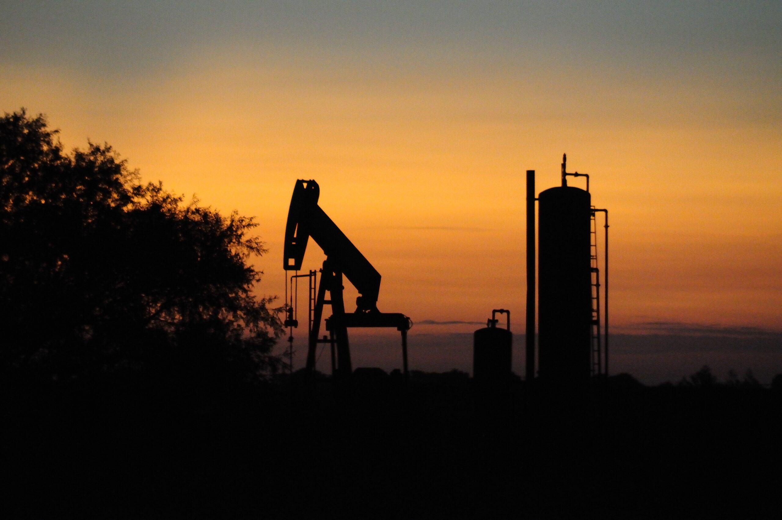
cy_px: 260
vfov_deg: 4.6
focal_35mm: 300
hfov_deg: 6.9
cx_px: 391
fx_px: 6508
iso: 3200
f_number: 5.6
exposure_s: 1/125
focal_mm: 200
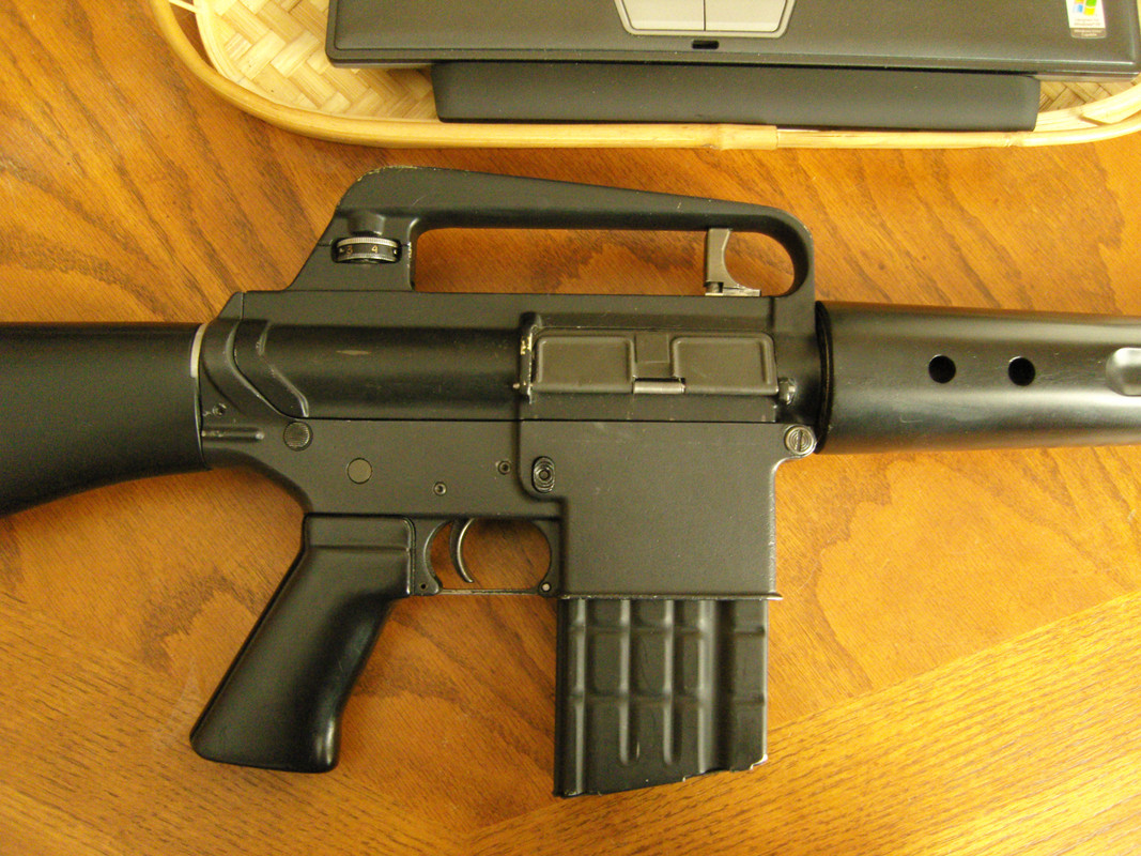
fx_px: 1121
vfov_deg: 41.8
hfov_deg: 54.0
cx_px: 570
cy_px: 428
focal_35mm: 34
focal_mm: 7.3
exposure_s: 1/40
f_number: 2.8
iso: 400
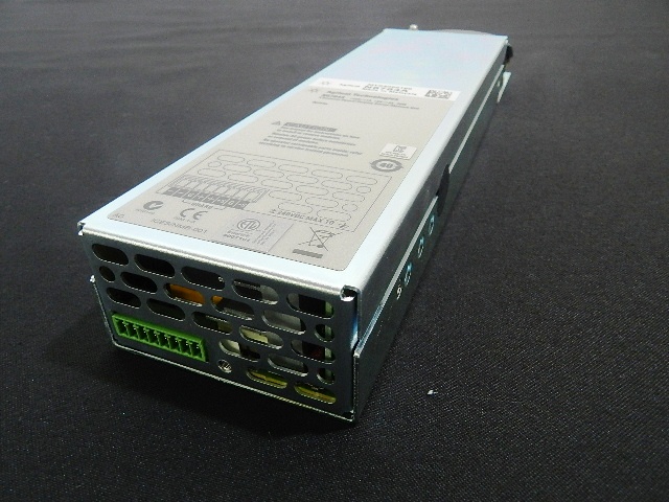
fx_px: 483
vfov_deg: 54.9
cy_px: 251
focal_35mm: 25
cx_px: 334
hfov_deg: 69.4
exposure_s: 1/15
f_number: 3.5
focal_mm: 4.5
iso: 400
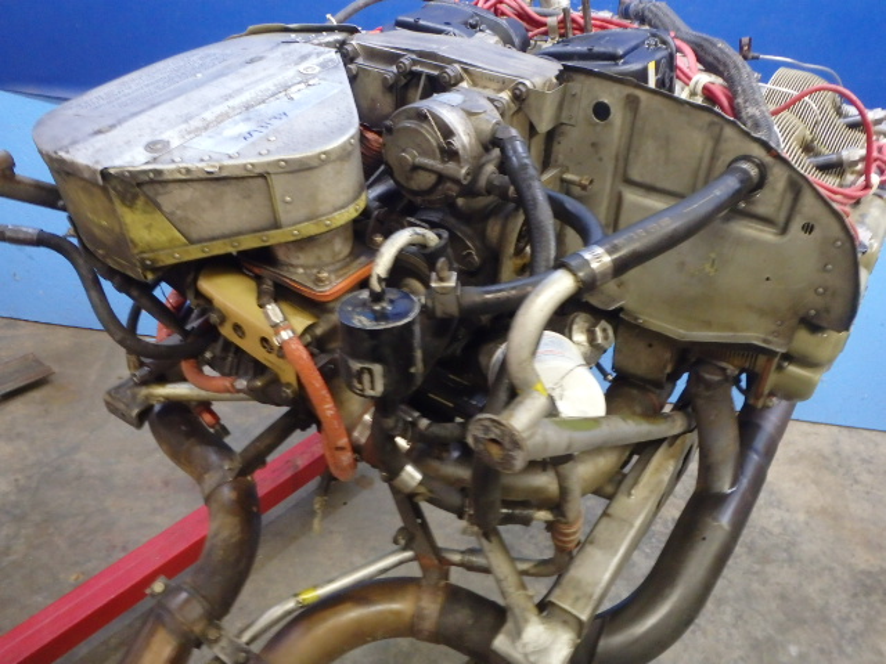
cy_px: 332
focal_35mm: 28
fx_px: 717
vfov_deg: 49.7
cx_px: 443
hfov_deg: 63.4
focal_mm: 5
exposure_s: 1/15
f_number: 3.9
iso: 800
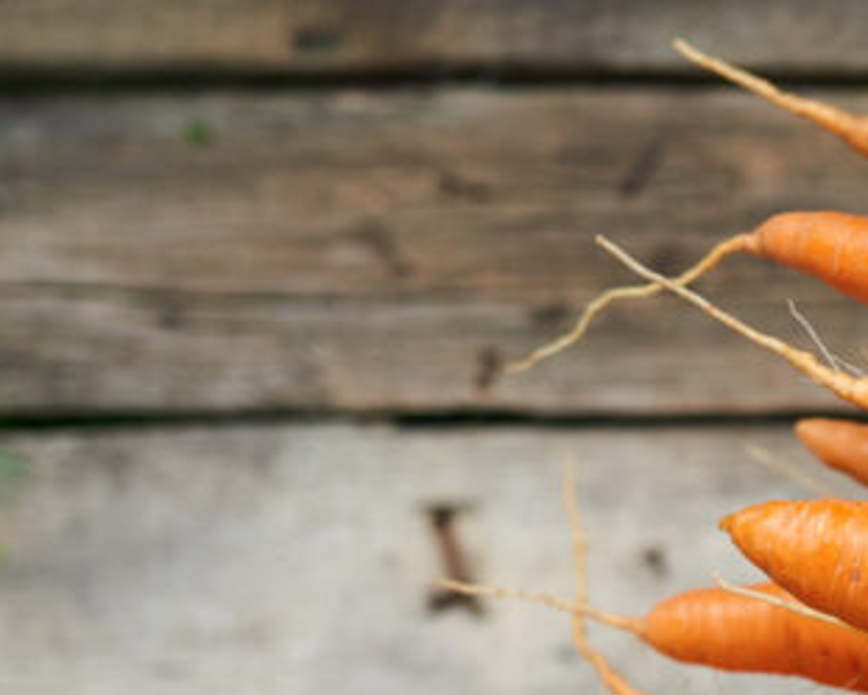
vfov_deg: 14.0
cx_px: 1013
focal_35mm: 108
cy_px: 738
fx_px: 2775
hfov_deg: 17.1
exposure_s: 1/3200
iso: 640
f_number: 2.5
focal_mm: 35
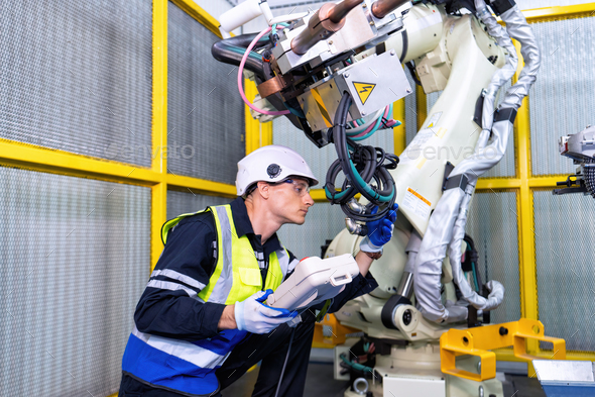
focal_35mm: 34
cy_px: 198
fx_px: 562
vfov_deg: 38.9
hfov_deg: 55.8
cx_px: 298
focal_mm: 34
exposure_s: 1/160
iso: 1250
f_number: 2.8
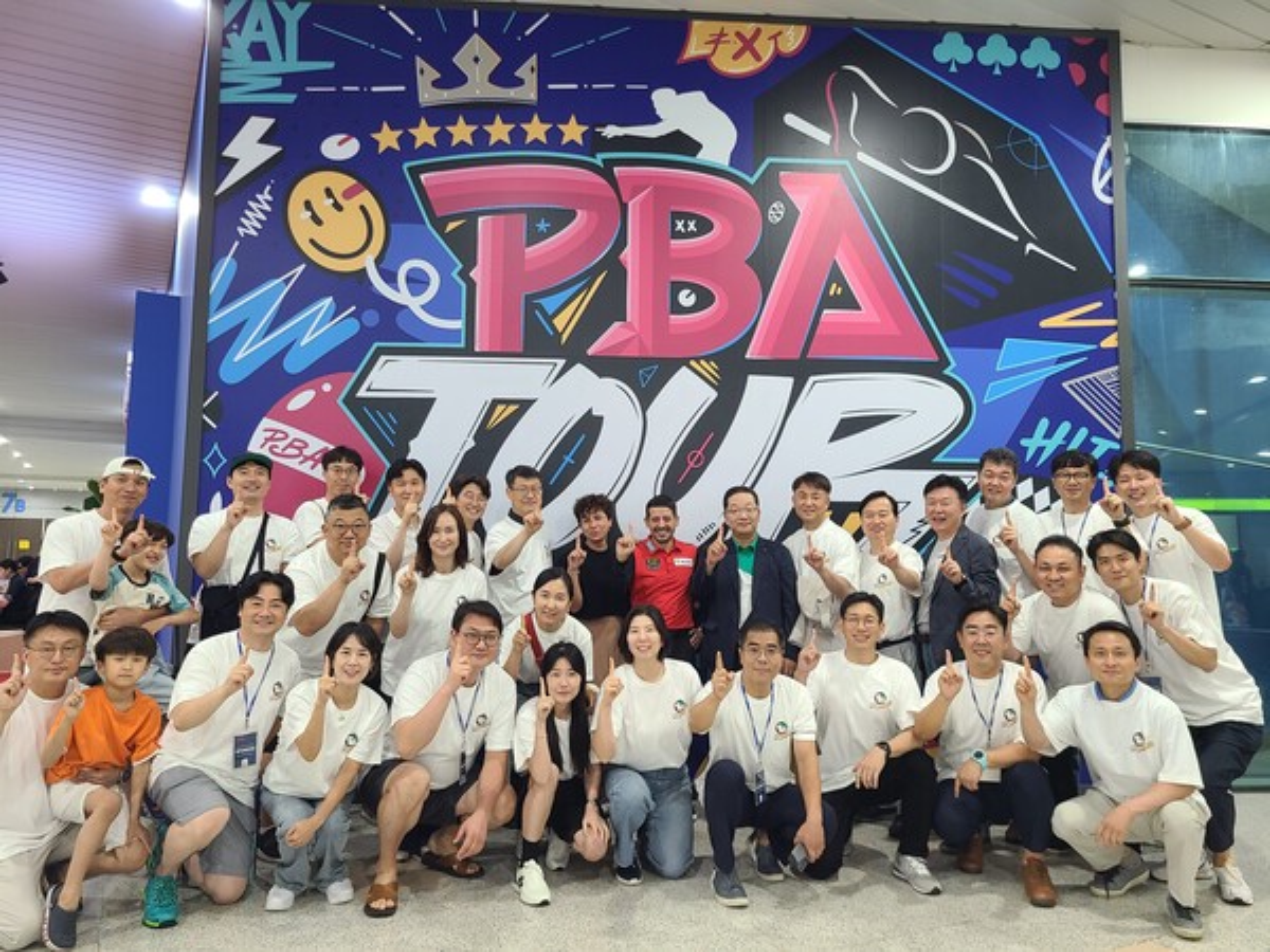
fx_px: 954
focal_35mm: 26
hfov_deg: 67.3
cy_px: 476
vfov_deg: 53.1
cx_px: 635
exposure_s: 1/40
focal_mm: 5.4
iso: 160
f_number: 1.8
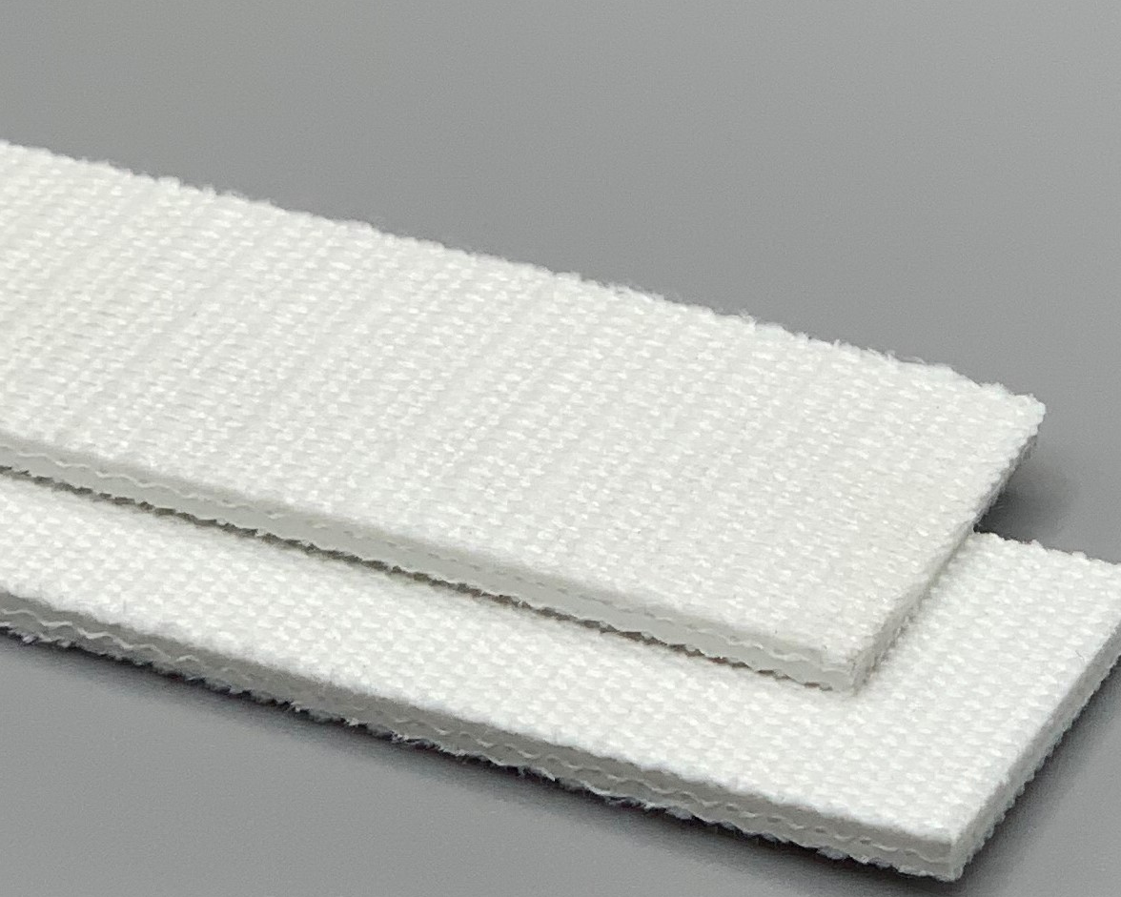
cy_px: 450
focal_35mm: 55
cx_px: 561
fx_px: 1825
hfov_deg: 34.1
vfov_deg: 27.6
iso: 16
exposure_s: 1/121
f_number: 2.4
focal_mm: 6
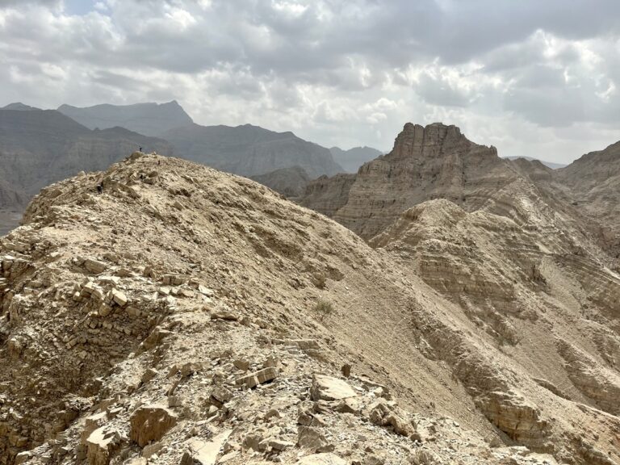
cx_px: 310
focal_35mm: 26
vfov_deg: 53.1
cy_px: 232
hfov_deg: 67.3
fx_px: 466
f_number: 1.6
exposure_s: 1/6494
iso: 50
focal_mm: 5.1
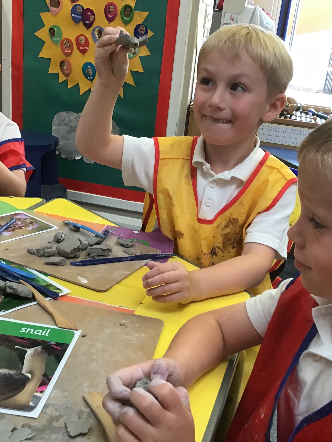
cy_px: 223
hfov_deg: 34.3
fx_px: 537
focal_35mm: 42
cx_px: 175
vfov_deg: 44.8
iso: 40
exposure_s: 1/33
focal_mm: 3.3
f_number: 2.4
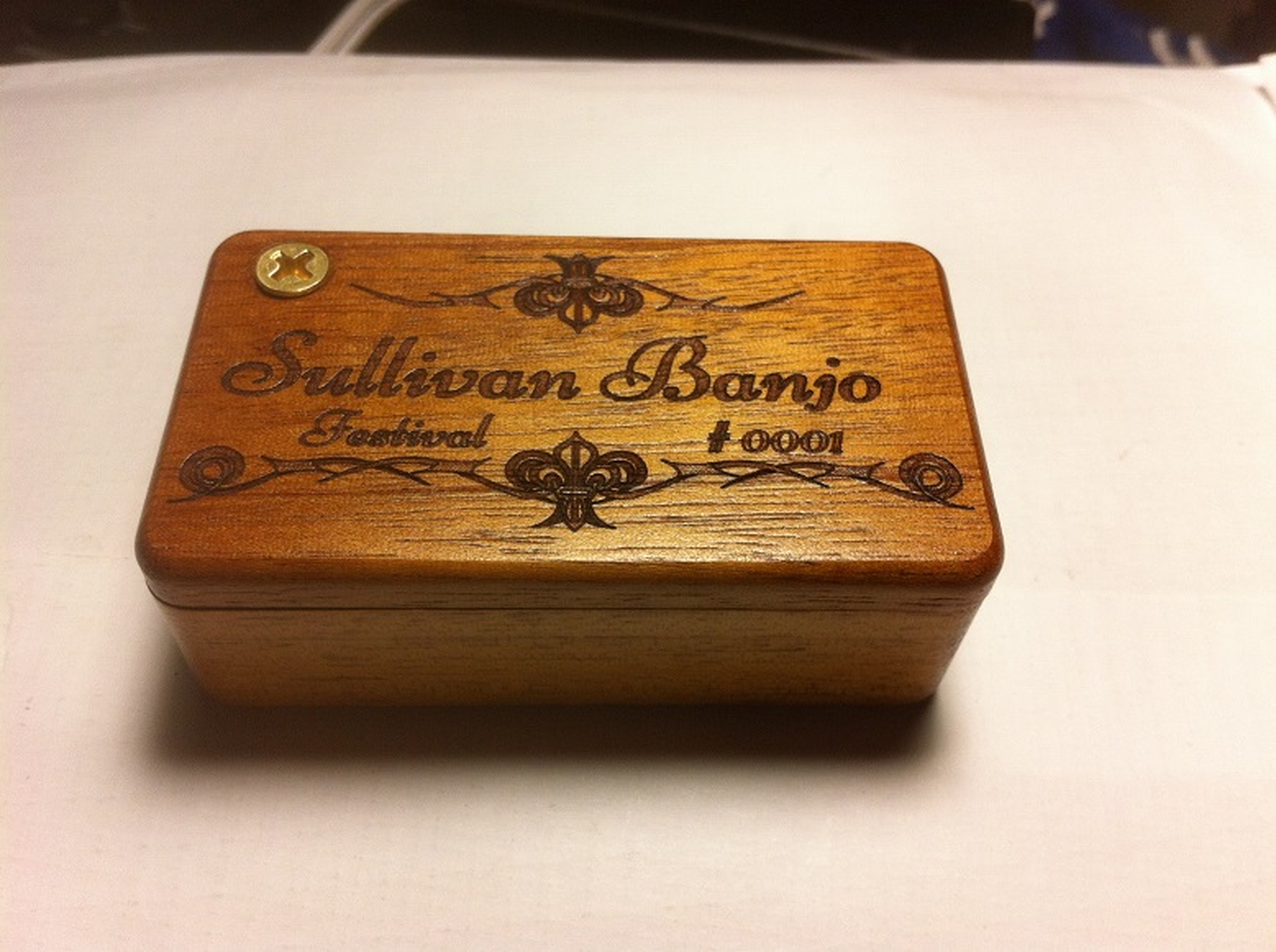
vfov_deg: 40.6
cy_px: 476
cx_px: 638
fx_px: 1288
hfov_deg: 52.7
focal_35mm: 35
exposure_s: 1/120
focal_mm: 3.85
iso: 100
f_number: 2.8
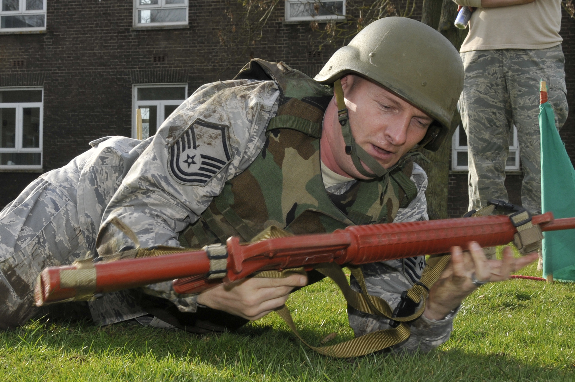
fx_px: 670
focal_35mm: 42
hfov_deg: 46.4
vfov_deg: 31.8
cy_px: 191
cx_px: 288
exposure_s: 1/160
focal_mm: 28
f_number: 10
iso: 200
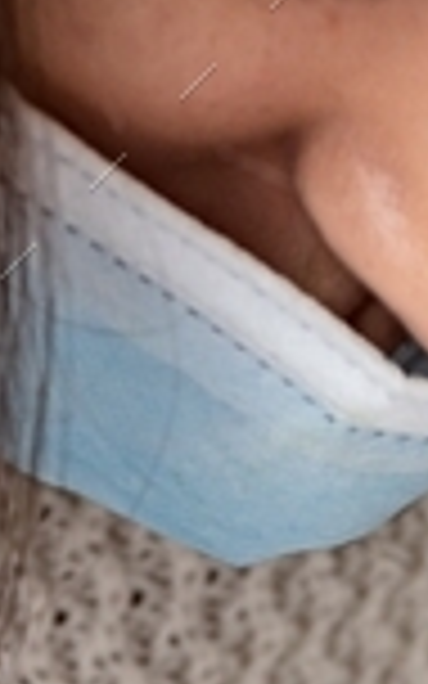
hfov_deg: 4.4
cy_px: 1845
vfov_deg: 6.6
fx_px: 5543
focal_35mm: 297
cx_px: 401
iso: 320
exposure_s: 1/125
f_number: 2.5
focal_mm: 50
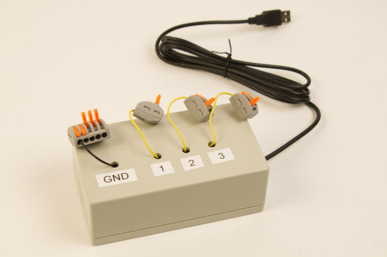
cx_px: 194
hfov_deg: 46.4
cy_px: 128
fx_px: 451
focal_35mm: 42
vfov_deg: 31.8
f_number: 4.5
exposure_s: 1/60
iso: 200
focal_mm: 28
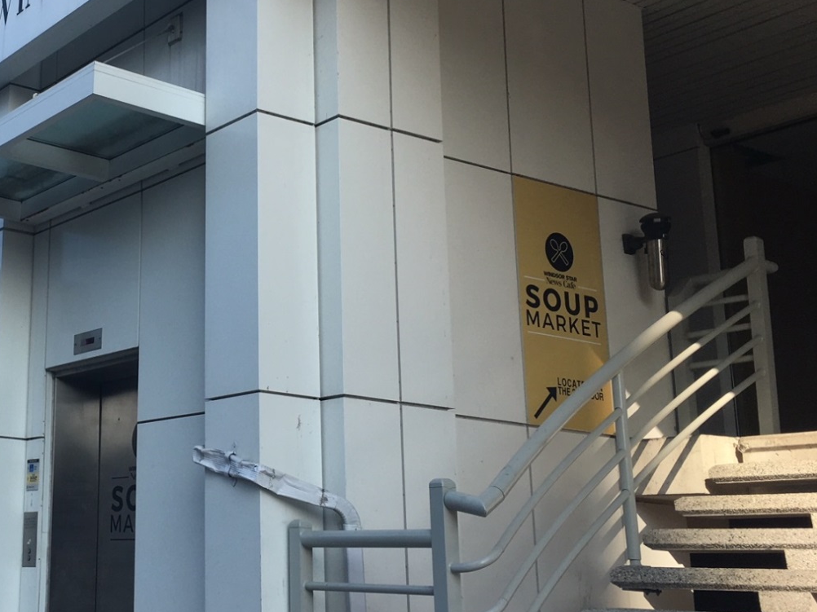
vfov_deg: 28.0
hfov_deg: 34.8
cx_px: 88
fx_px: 1227
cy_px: 251
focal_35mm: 52
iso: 25
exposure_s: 1/785
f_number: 2.2
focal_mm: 4.15
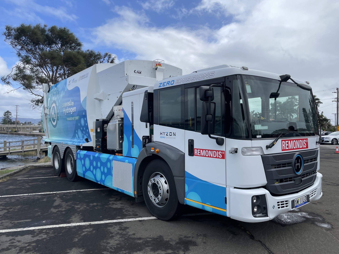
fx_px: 255
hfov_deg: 67.3
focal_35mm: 26
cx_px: 170
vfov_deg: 53.1
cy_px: 127
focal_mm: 4.2
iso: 32
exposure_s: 1/4000
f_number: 1.6
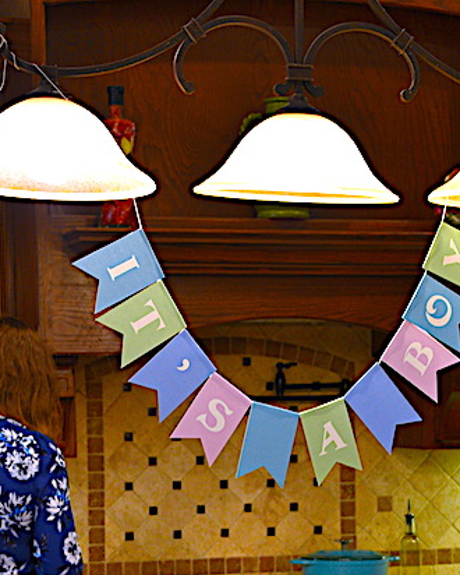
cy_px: 476
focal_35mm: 105
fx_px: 1786
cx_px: 230
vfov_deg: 18.1
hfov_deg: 14.7
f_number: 4.2
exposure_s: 1/60
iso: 450
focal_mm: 45
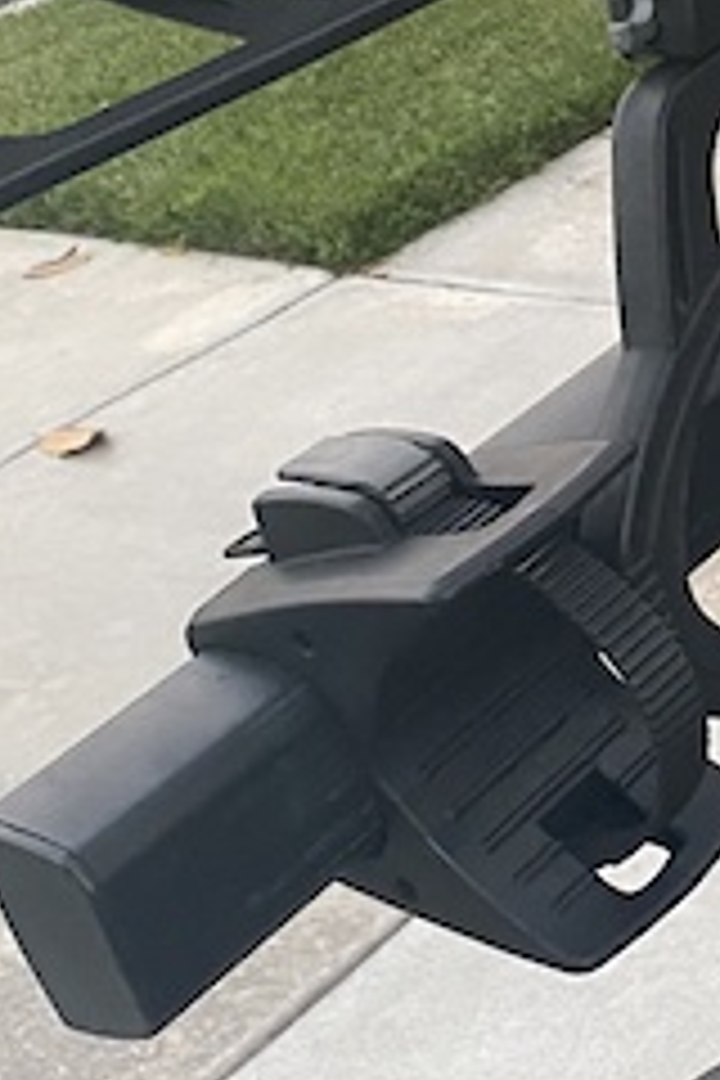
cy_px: 477
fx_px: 2700
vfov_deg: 22.6
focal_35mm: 90
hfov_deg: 14.7
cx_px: 868
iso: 400
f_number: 1.8
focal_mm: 4.25
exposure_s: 1/40
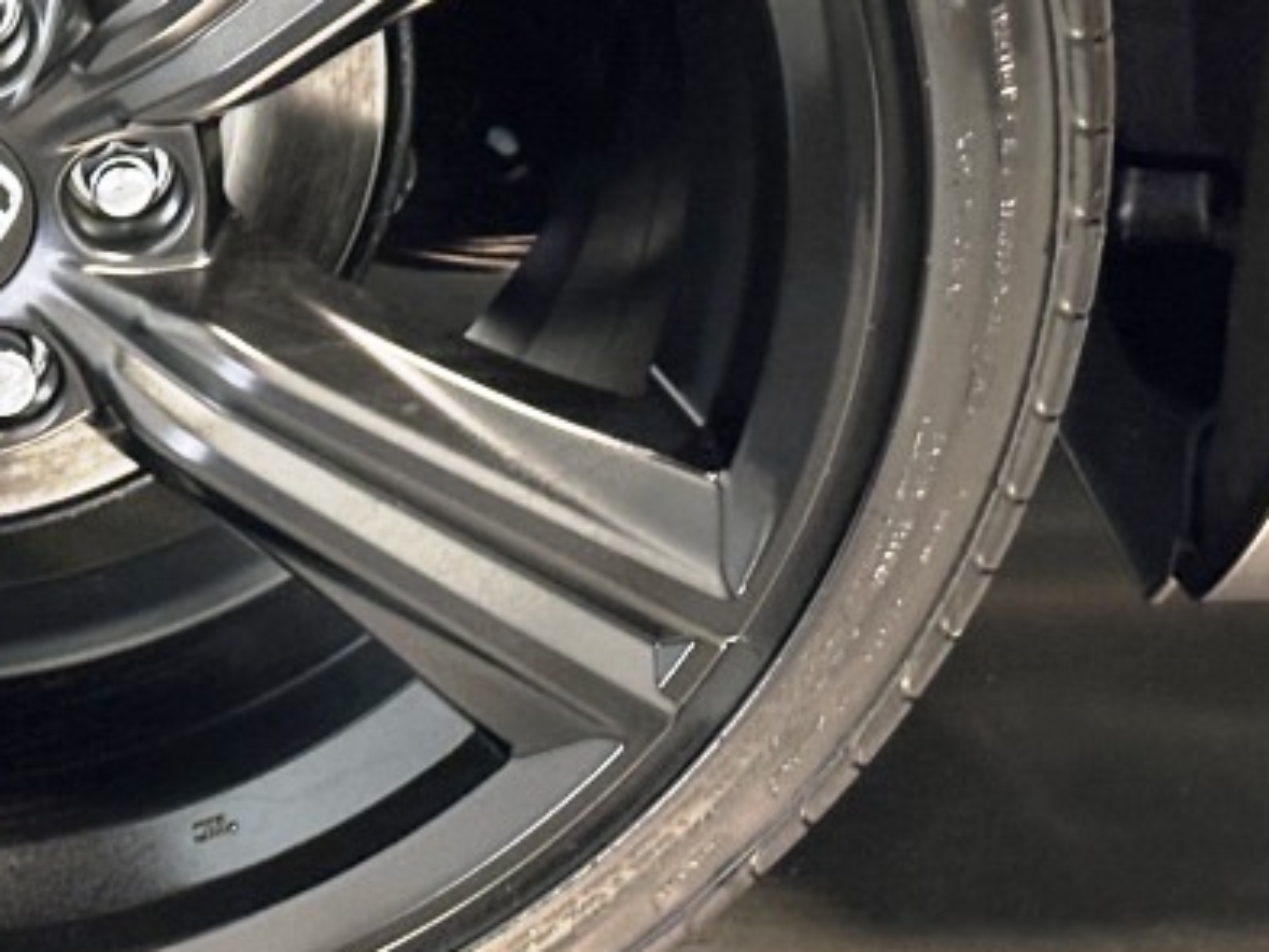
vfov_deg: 11.8
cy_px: 142
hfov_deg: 15.3
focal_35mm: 125
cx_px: -145
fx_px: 4584
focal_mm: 6.86
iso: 640
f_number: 1.78
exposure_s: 1/20
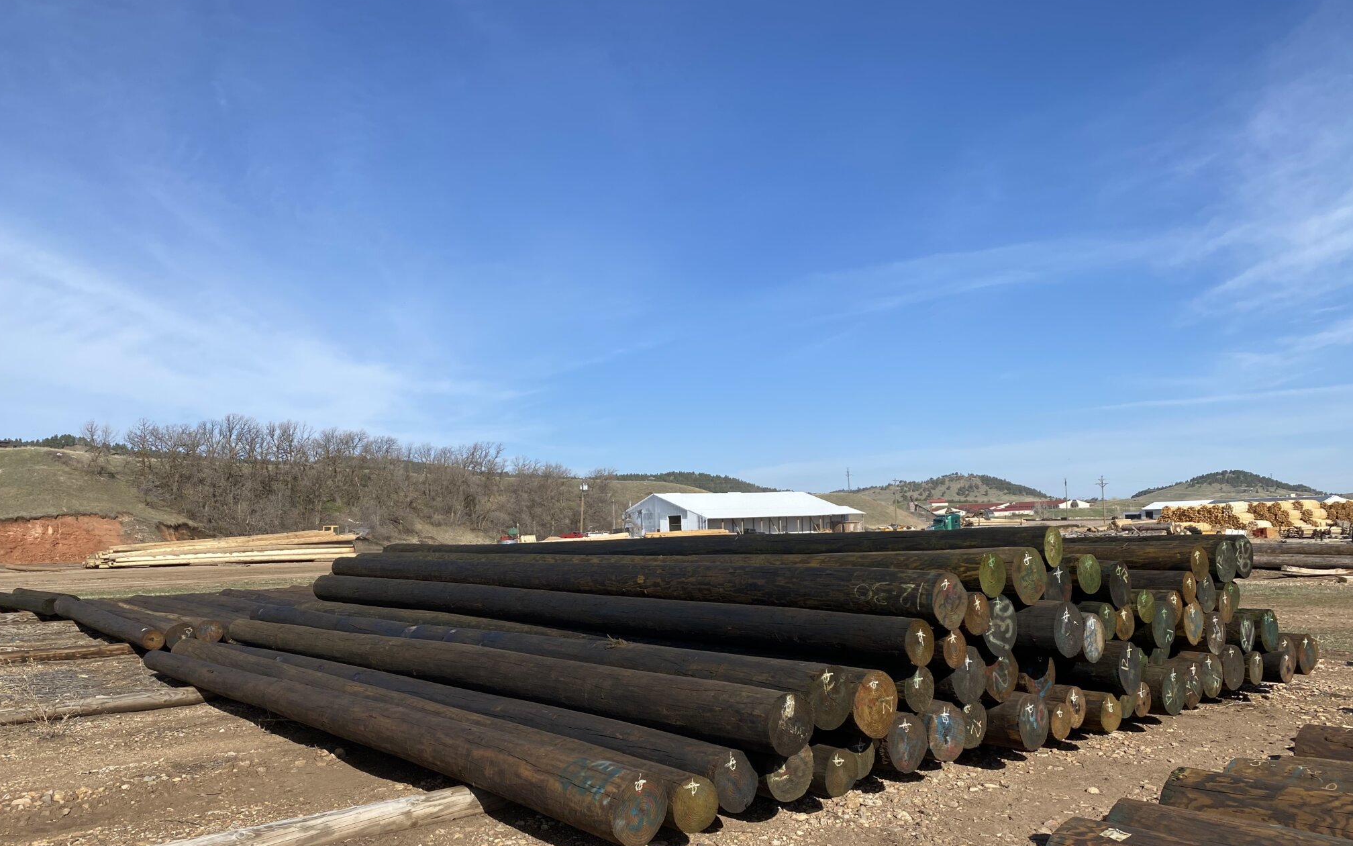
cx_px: 670
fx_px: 1032
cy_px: 506
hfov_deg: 66.5
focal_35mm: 28
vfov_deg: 44.3
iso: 32
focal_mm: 4.25
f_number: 1.8
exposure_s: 1/3205
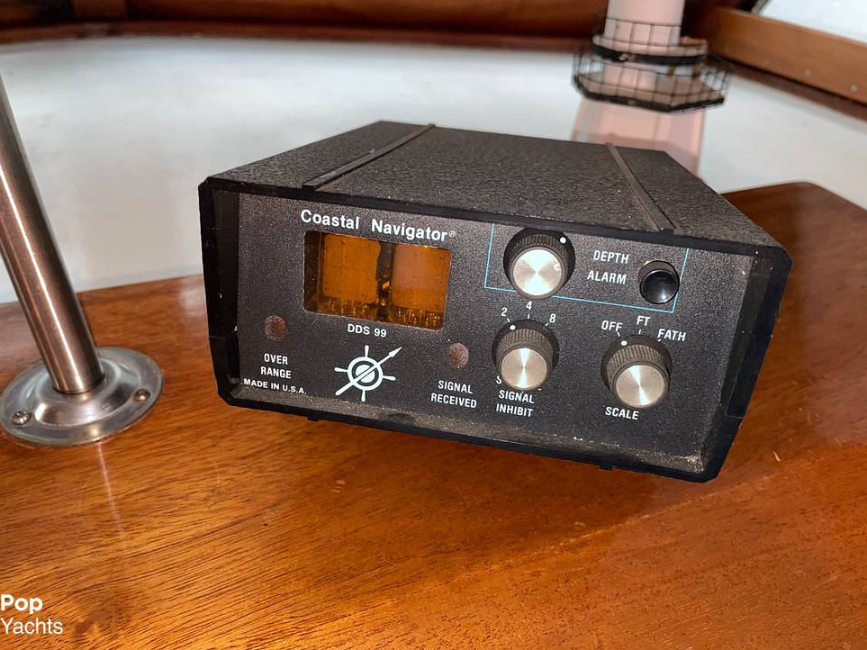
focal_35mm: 27
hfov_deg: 65.3
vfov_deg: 51.3
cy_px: 334
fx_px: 676
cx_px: 438
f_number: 1.6
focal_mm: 4.2
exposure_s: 1/15
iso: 80
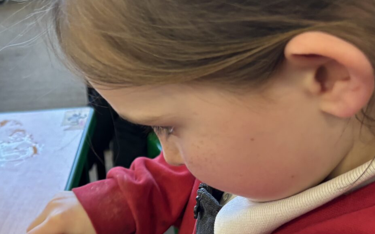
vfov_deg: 20.4
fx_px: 623
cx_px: 48
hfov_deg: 32.1
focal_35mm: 61
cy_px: 251
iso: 200
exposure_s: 1/46
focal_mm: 5.96
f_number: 1.6
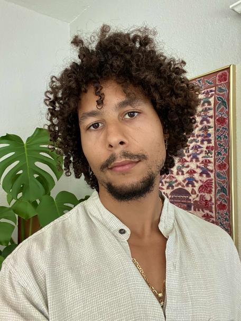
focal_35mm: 30
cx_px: 120
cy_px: 160
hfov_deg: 46.8
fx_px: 278
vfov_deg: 60.0
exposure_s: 1/60
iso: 320
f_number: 2.2
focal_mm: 2.71
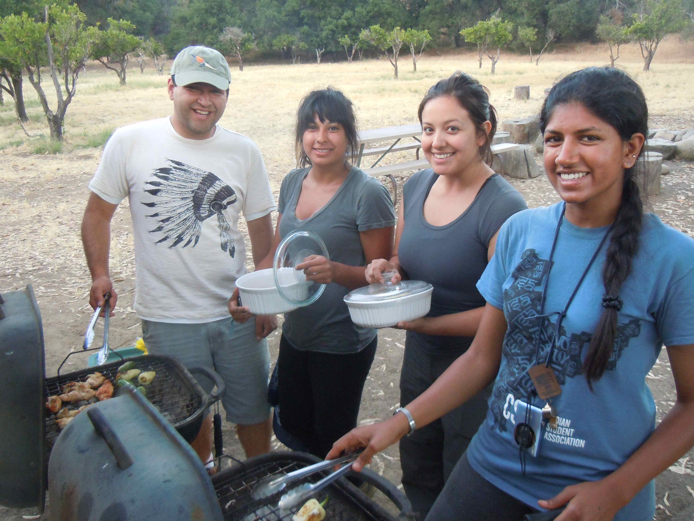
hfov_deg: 60.0
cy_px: 260
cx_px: 347
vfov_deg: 46.8
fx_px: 601
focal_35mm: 30
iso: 400
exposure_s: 1/40
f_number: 3.5
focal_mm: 5.4
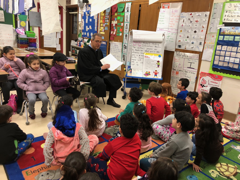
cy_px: 90
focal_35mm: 28
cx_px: 120
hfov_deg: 63.4
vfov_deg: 49.7
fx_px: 194
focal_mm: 4
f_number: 1.8
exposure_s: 1/15
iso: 40
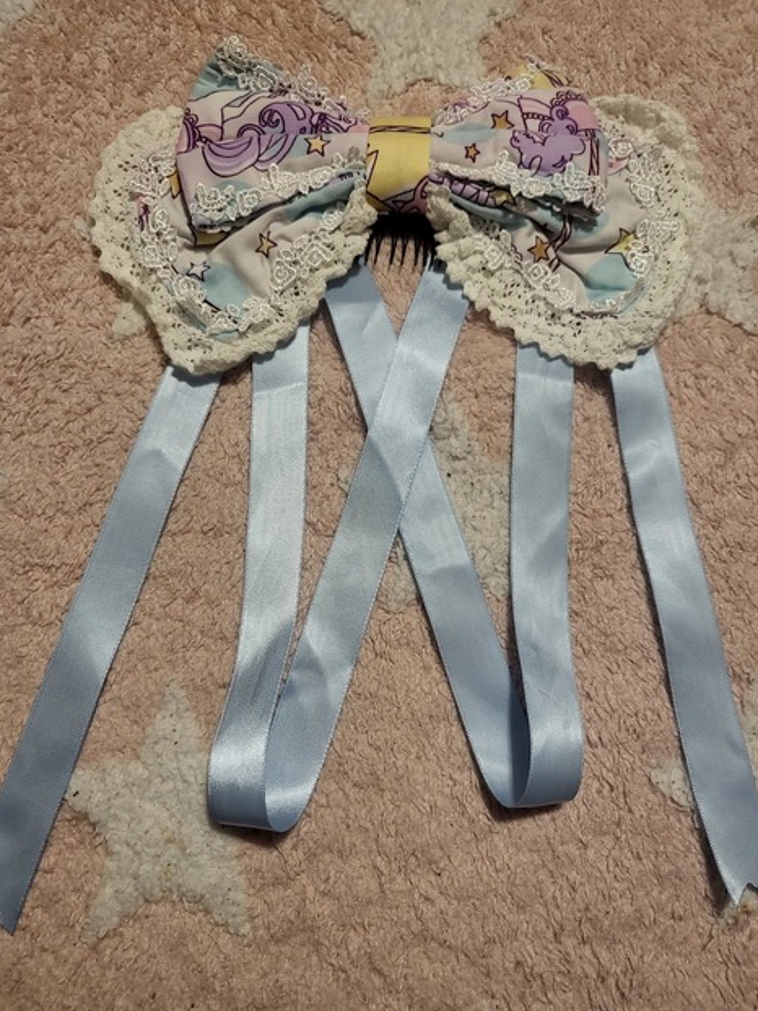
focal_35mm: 27
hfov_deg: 51.4
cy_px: 497
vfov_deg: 65.3
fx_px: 788
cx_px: 384
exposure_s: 1/40
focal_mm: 4.25
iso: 400
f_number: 1.8
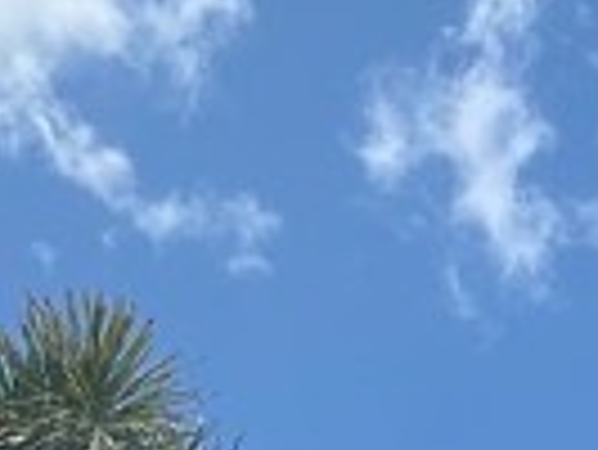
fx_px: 3458
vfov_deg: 6.8
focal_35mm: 200
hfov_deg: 9.4
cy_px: 1328
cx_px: 1111
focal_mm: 4.25
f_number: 1.8
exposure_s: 1/3984
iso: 32
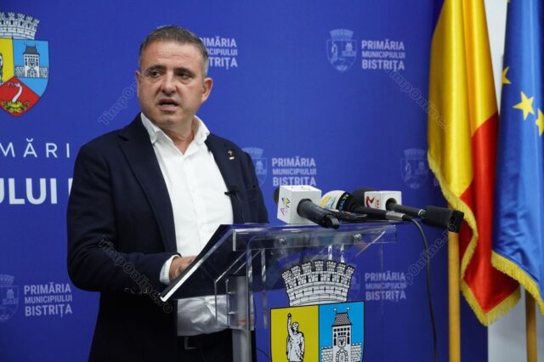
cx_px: 272
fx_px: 1155
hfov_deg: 26.5
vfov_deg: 17.8
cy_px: 181
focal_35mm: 76
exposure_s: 1/80
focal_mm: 51
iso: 2500
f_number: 5
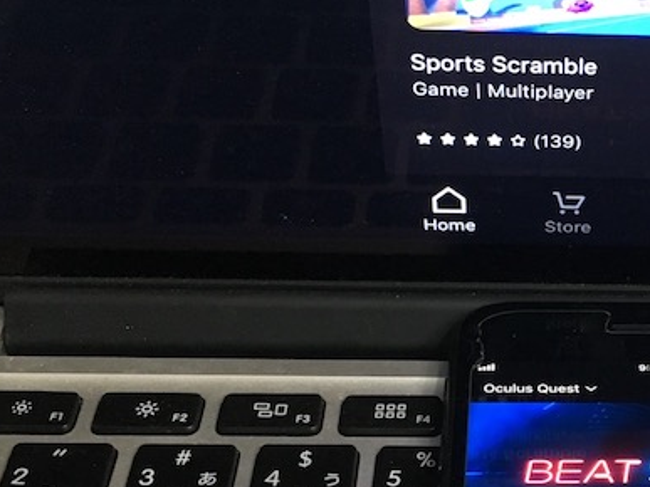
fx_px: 1408
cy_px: 376
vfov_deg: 19.5
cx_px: 647
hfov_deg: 24.8
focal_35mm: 75
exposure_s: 1/20
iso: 200
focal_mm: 4.15
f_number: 2.2
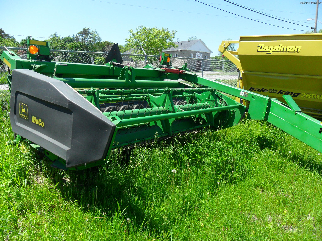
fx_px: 251
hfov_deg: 65.3
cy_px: 120
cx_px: 161
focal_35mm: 27
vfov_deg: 51.4
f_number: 3.5
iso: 100
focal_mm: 4.9
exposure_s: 1/500
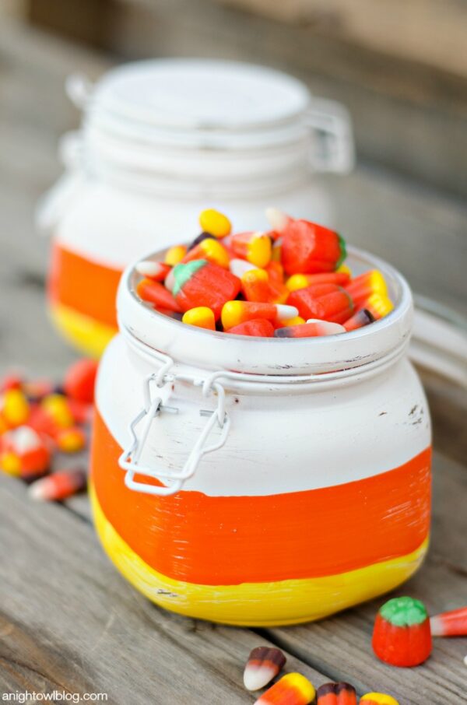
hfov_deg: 18.1
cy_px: 352
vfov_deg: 27.0
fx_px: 1466
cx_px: 234
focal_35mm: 75
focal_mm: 50
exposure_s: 1/200
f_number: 2.5
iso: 250
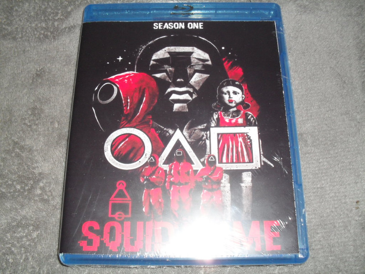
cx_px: 182
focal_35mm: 35
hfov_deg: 52.6
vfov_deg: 40.7
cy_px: 137
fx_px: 369
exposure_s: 1/45
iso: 200
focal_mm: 6.3
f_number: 3.2
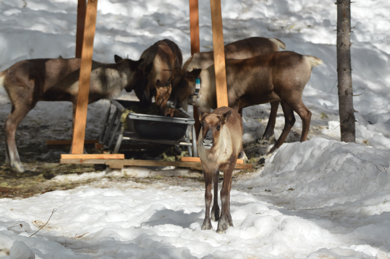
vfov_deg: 3.4
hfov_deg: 5.1
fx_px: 4384
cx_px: 195
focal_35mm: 405
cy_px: 130
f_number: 5.6
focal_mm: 270
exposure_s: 1/500
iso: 100
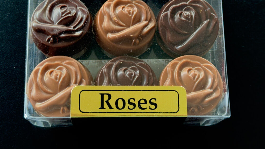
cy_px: 21
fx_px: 492
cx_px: 127
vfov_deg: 17.0
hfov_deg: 30.1
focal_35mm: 70
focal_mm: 6.86
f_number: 1.78
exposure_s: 1/60
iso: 200
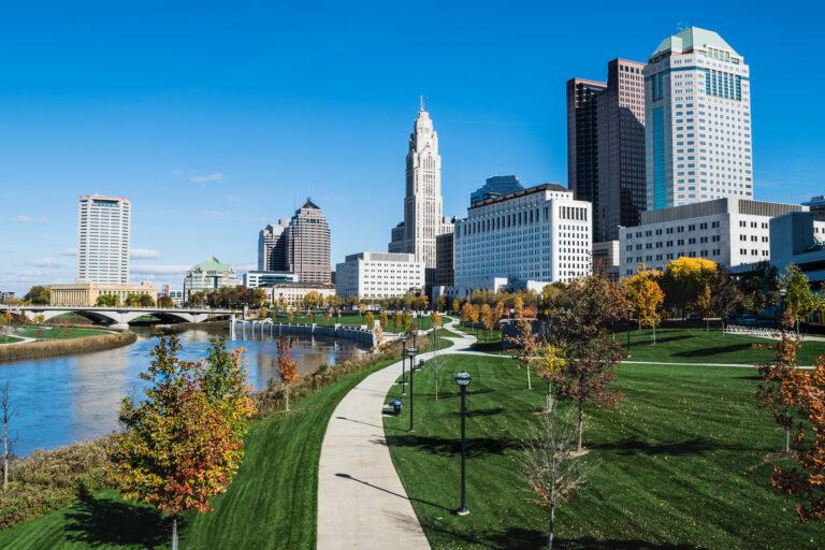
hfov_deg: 59.5
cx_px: 412
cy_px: 275
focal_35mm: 32
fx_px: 722
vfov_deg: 41.7
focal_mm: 21
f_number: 14
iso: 100
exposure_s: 1/100
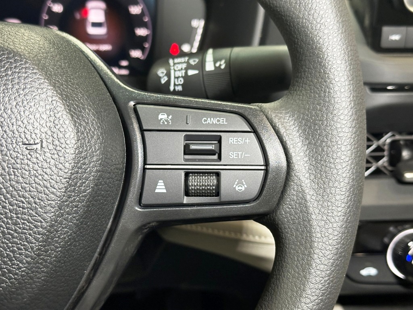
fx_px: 573
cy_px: 155
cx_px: 206
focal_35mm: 48
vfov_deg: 30.3
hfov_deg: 39.7
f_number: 1.78
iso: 500
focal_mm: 6.86
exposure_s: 1/40
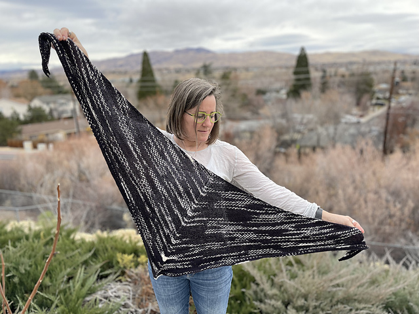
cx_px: 210
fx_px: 315
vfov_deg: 53.1
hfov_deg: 67.3
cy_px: 157
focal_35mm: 26
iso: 50
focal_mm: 4.2
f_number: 1.6
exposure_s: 1/399
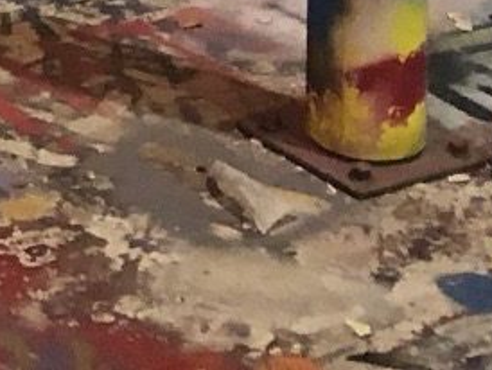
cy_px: -986
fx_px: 2930
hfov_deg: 8.9
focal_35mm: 206
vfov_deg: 6.2
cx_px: -551
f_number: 1.8
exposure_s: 1/11
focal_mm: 3.99
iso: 100
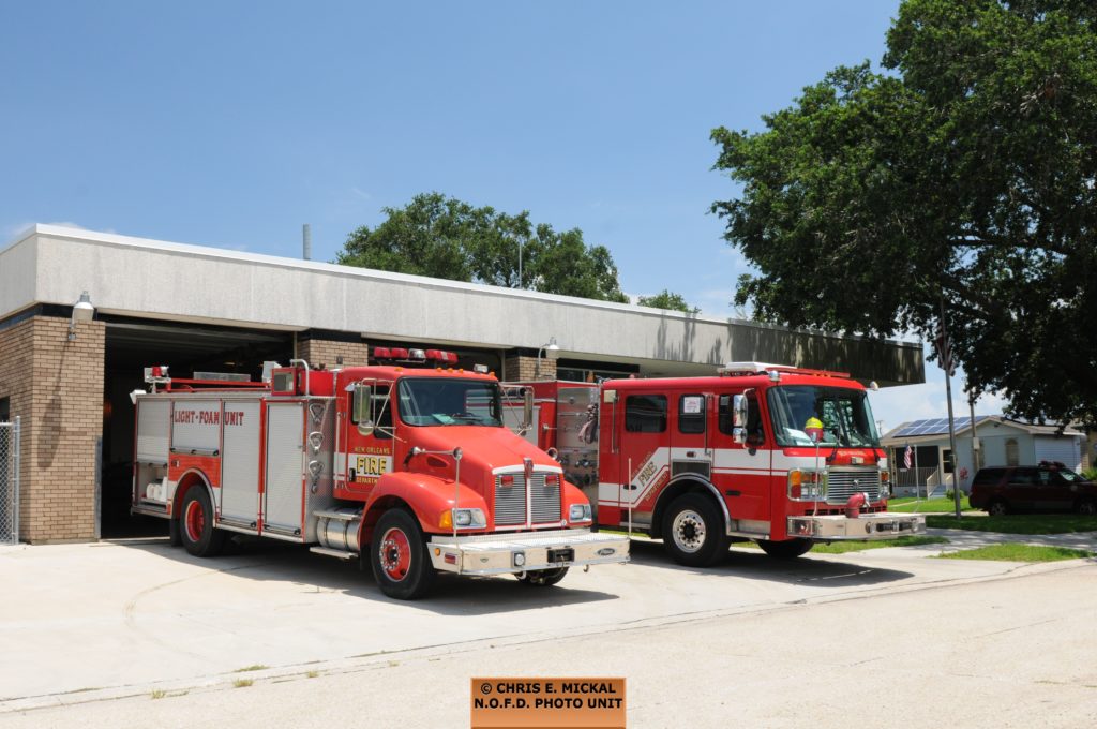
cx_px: 548
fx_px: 1096
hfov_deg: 53.2
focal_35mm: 36
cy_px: 364
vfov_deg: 36.8
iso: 500
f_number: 10
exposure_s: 1/200
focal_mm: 24
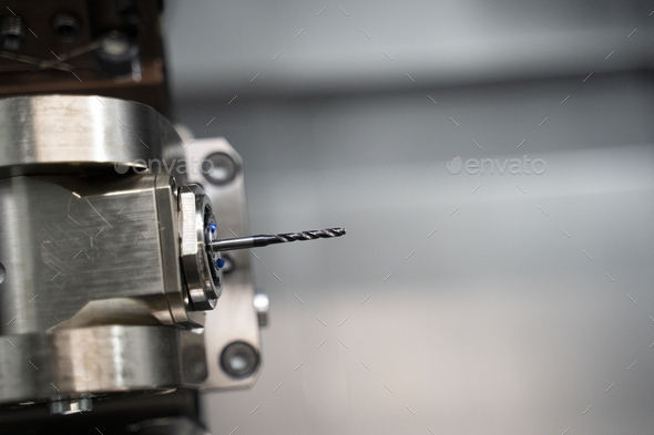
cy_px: 218
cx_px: 327
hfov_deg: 27.0
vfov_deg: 18.2
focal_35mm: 75
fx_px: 1362
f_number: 2.8
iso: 3200
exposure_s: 1/800
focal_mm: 75
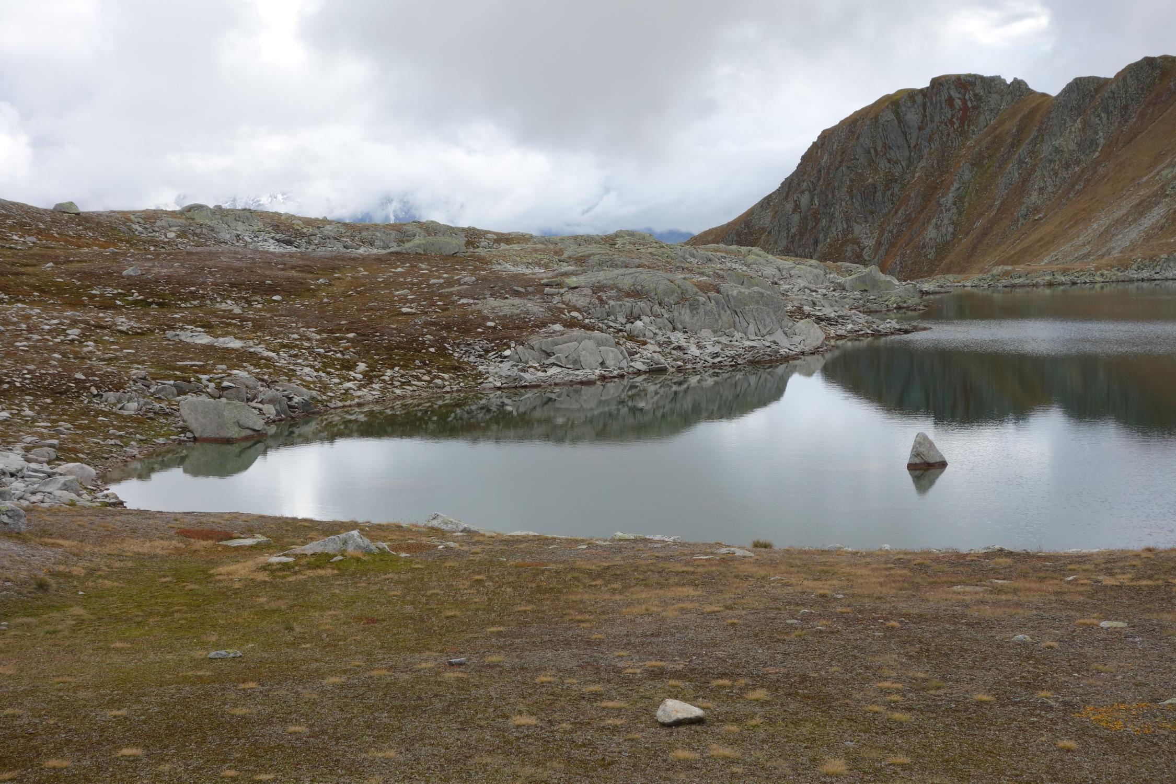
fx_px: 1699
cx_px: 588
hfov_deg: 38.2
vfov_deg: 26.0
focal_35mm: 52
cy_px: 392
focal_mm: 19.31
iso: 125
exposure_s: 1/160
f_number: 5.6
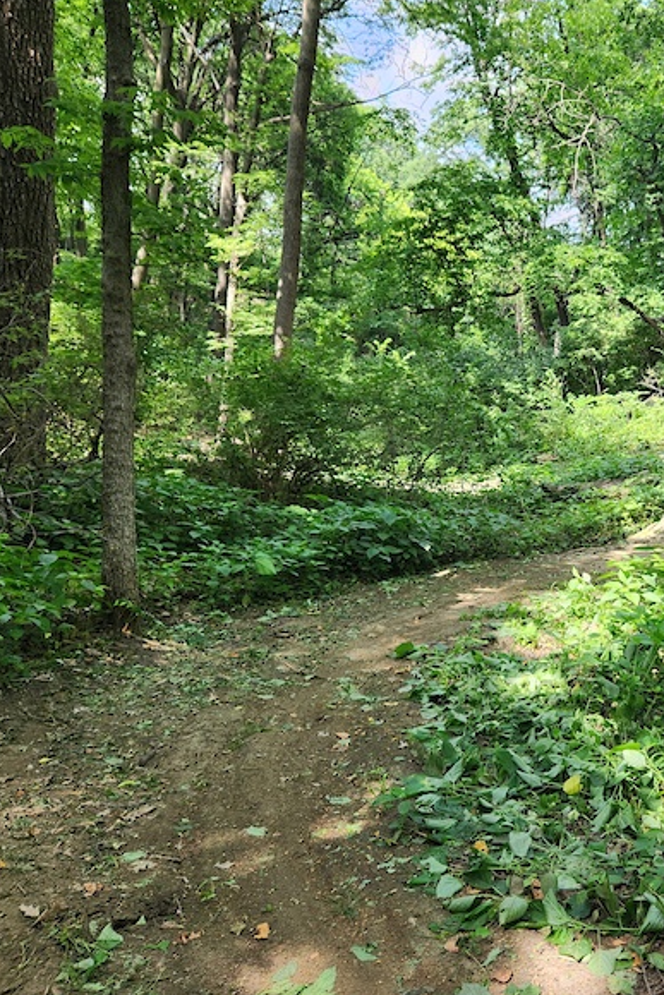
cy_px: 492
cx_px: 585
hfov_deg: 37.6
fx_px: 912
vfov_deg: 57.2
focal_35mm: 33
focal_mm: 5.4
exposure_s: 1/180
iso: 40
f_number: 1.8
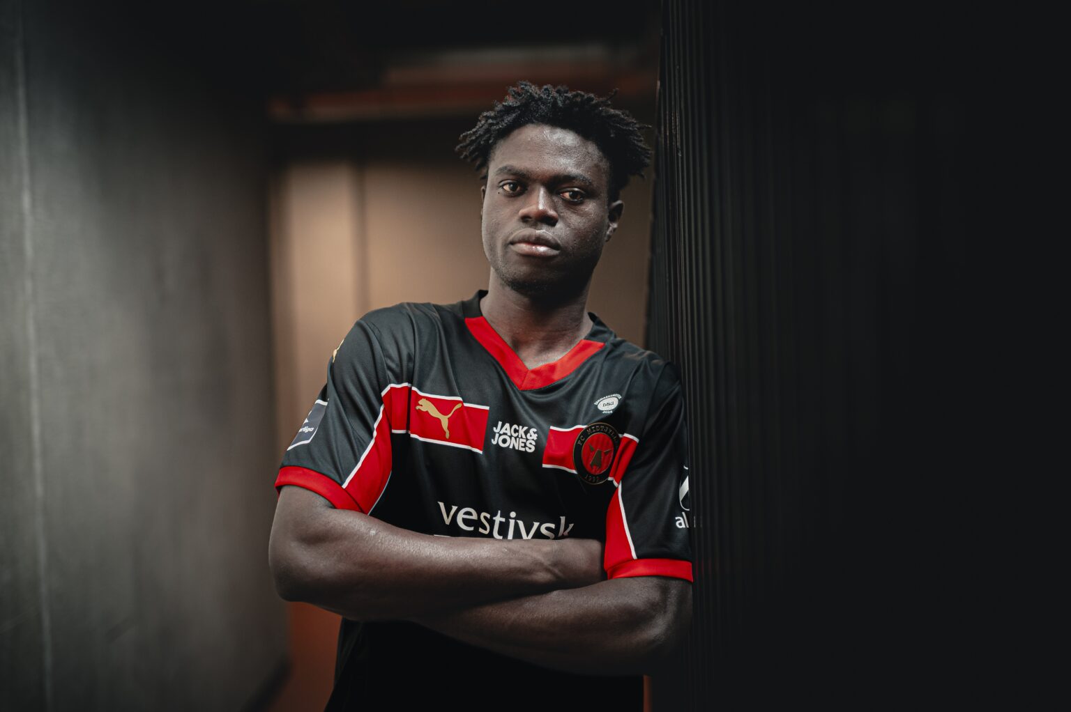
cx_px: 536
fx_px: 1486
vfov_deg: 27.0
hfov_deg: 39.6
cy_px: 356
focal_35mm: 50
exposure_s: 1/400
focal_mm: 50
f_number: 1.4
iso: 800
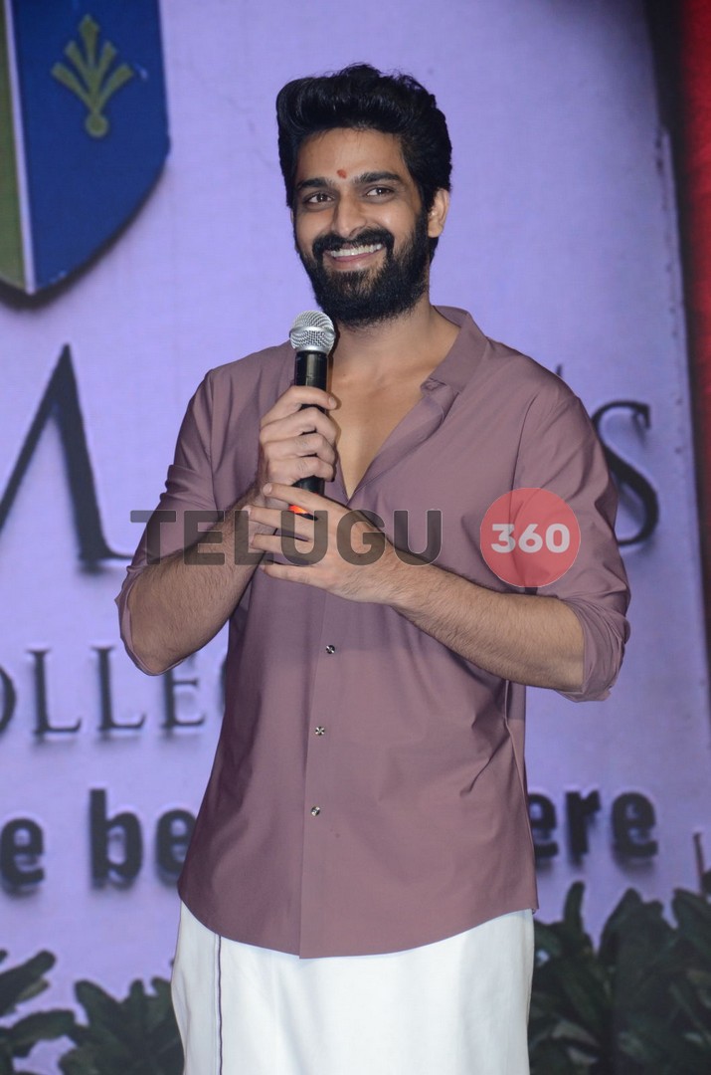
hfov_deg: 8.7
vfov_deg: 13.1
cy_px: 538
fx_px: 4688
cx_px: 356
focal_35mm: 158
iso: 800
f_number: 7.1
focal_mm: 105
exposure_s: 1/125
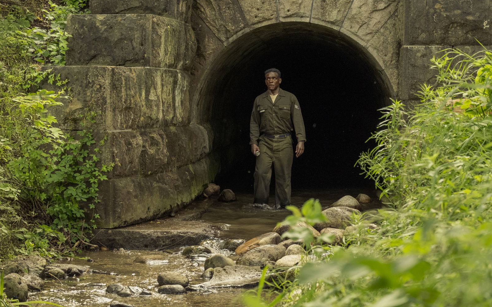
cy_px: 161
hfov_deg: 24.1
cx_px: 245
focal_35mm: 86
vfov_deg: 15.2
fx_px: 1153
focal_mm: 56.3
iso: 1600
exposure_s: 1/250
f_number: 4.5
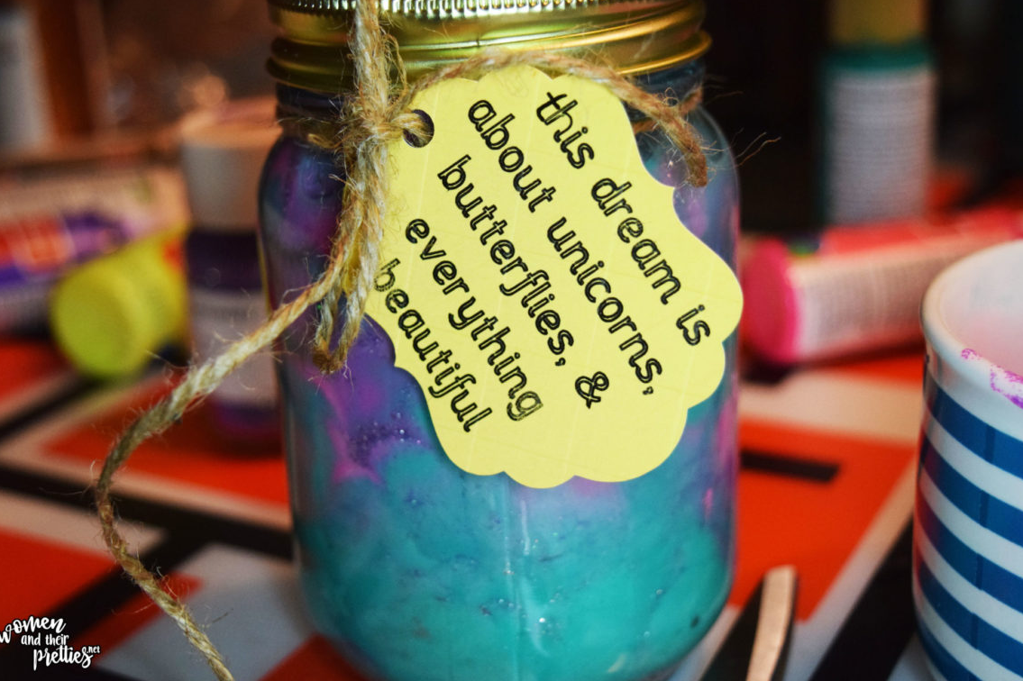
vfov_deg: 24.4
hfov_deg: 35.9
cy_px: 328
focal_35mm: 56
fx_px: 1577
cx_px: 515
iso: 2000
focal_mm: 35
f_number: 4.5
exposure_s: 1/500
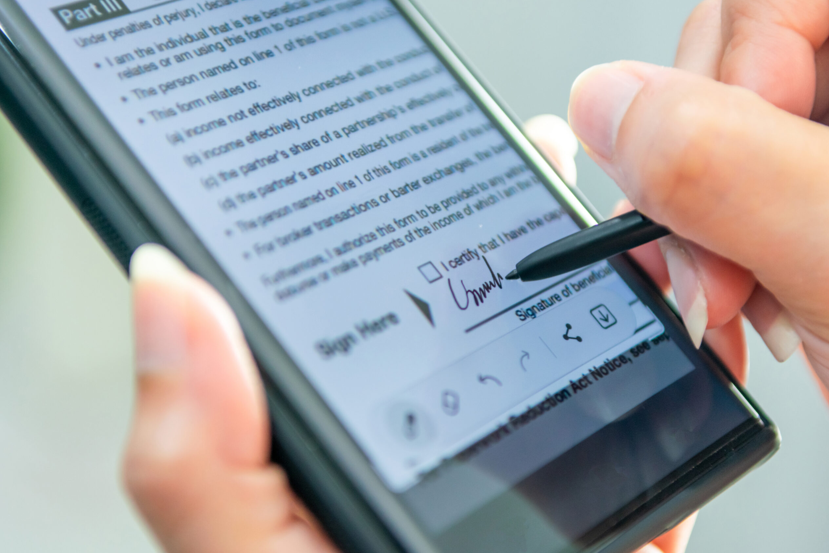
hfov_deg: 24.3
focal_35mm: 84
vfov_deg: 16.4
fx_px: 1923
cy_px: 279
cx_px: 414
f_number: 2.8
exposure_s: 1/160
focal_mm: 55
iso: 400
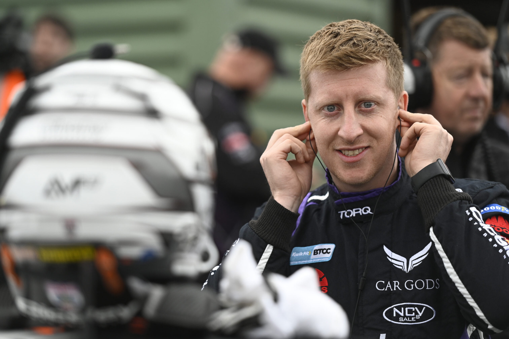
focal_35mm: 150
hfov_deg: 13.7
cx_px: 254
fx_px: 2119
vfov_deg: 9.1
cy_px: 170
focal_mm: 150
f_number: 2.8
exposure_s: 1/320
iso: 640
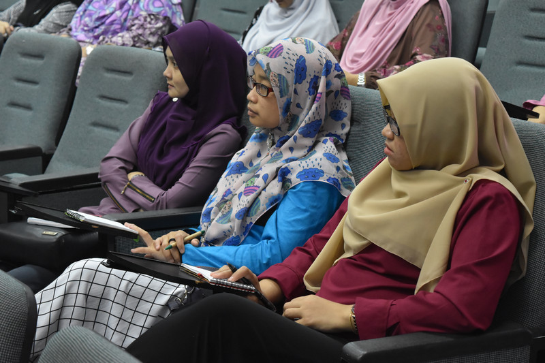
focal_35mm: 82
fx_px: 1249
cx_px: 272
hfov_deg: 24.6
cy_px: 182
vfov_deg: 16.5
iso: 3200
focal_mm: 55
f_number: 5.6
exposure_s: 1/60
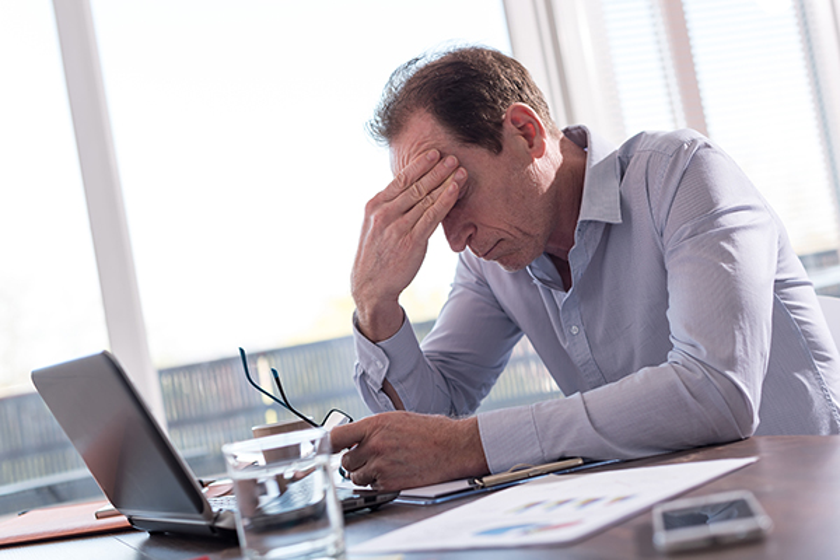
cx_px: 420
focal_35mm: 50
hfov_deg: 39.6
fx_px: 1167
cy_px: 280
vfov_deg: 27.0
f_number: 3.2
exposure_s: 1/200
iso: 100
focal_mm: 50
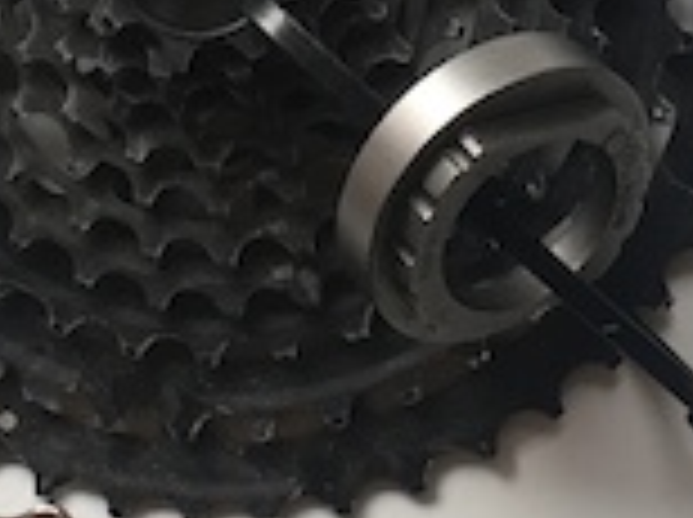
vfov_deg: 9.7
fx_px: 3018
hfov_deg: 13.1
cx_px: 328
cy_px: -27
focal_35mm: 151
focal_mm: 4.15
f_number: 2.2
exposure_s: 1/120
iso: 40
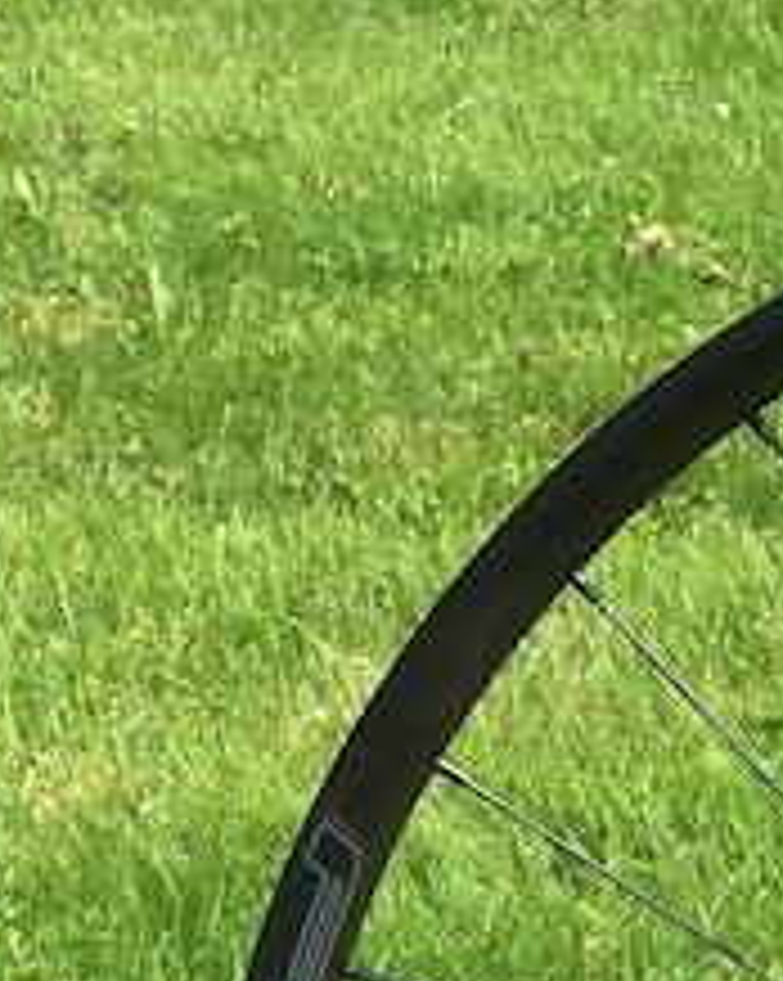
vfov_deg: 17.7
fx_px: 3017
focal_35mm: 104
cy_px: 1130
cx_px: 1521
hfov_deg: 13.0
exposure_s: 1/657
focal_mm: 4.15
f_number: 2.2
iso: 25
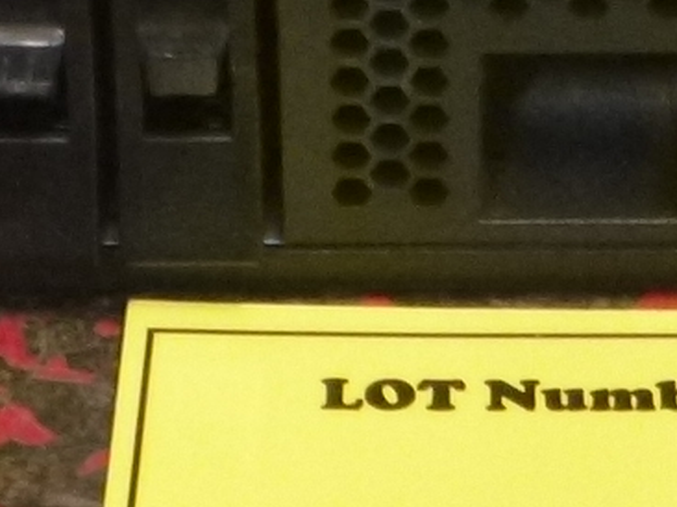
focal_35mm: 175
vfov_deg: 8.3
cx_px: 472
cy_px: -229
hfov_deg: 11.3
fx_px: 3420
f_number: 3.9
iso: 400
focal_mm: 4.5
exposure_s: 1/10
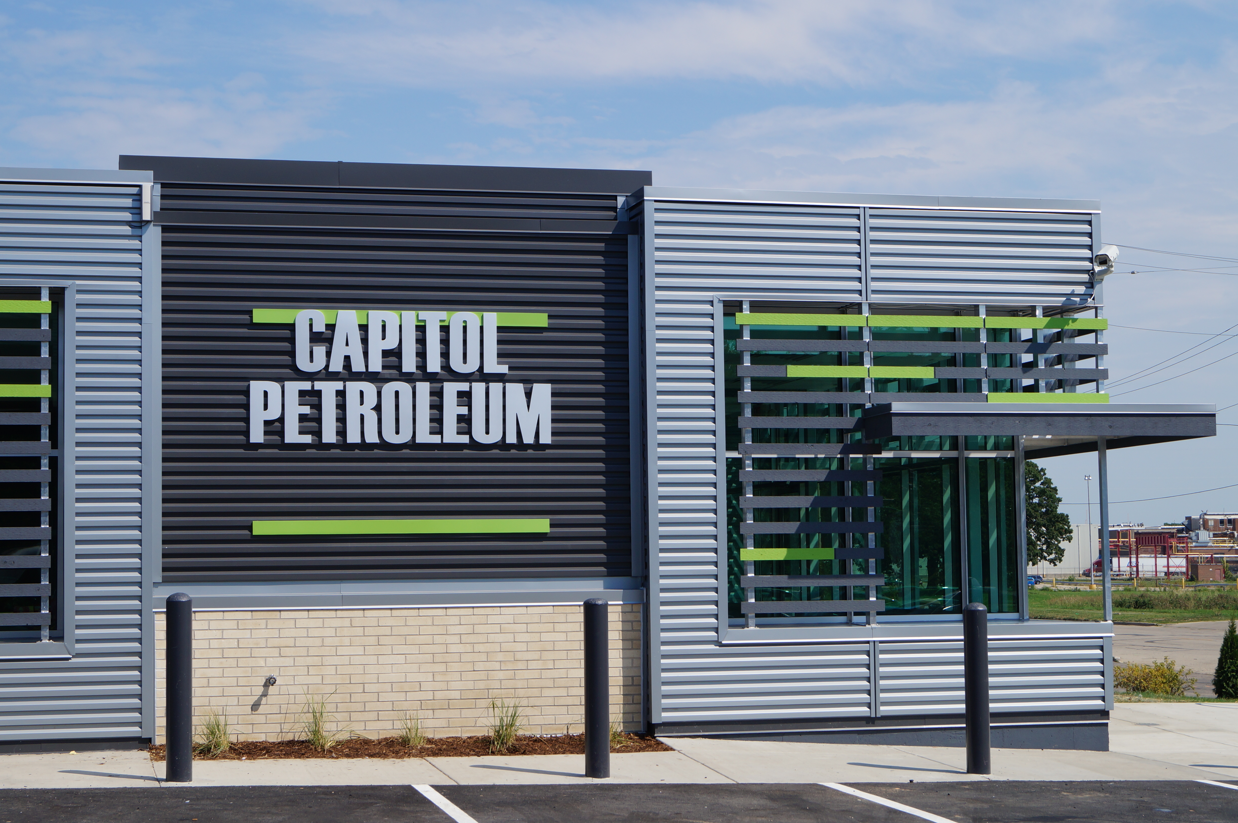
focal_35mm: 60
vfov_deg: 22.6
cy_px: 412
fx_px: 2061
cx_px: 619
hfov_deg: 33.4
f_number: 13
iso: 100
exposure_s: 1/200
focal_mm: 40
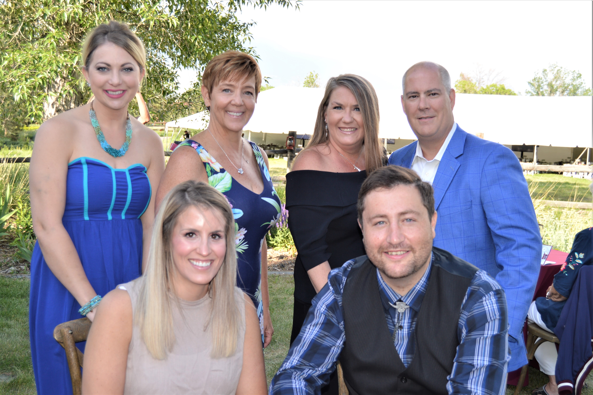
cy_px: 198
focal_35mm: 39
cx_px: 296
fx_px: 642
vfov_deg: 34.2
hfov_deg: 49.6
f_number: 4
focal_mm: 26
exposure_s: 1/200
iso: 100
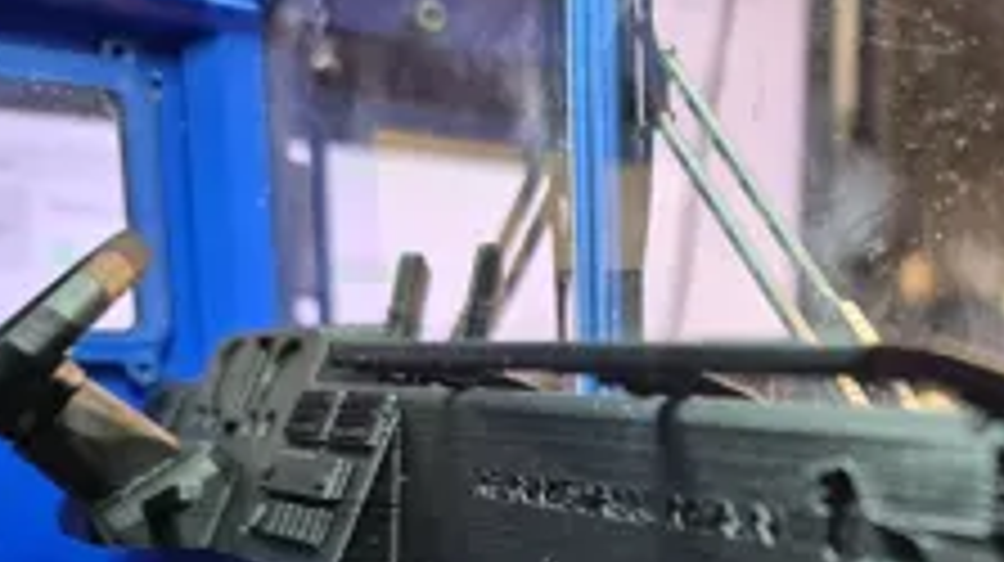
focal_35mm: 45
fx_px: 1197
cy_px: 598
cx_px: 864
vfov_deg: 24.9
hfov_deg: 42.5
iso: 1250
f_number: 1.8
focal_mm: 5.4
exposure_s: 1/46
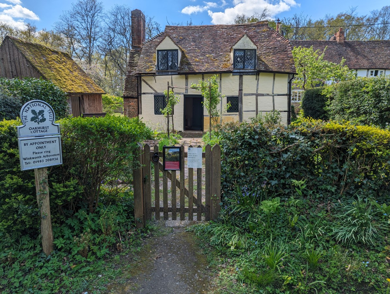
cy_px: 147
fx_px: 271
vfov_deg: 56.9
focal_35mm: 24
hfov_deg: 71.5
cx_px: 195
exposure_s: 1/1618
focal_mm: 6.81
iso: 42
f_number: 1.85
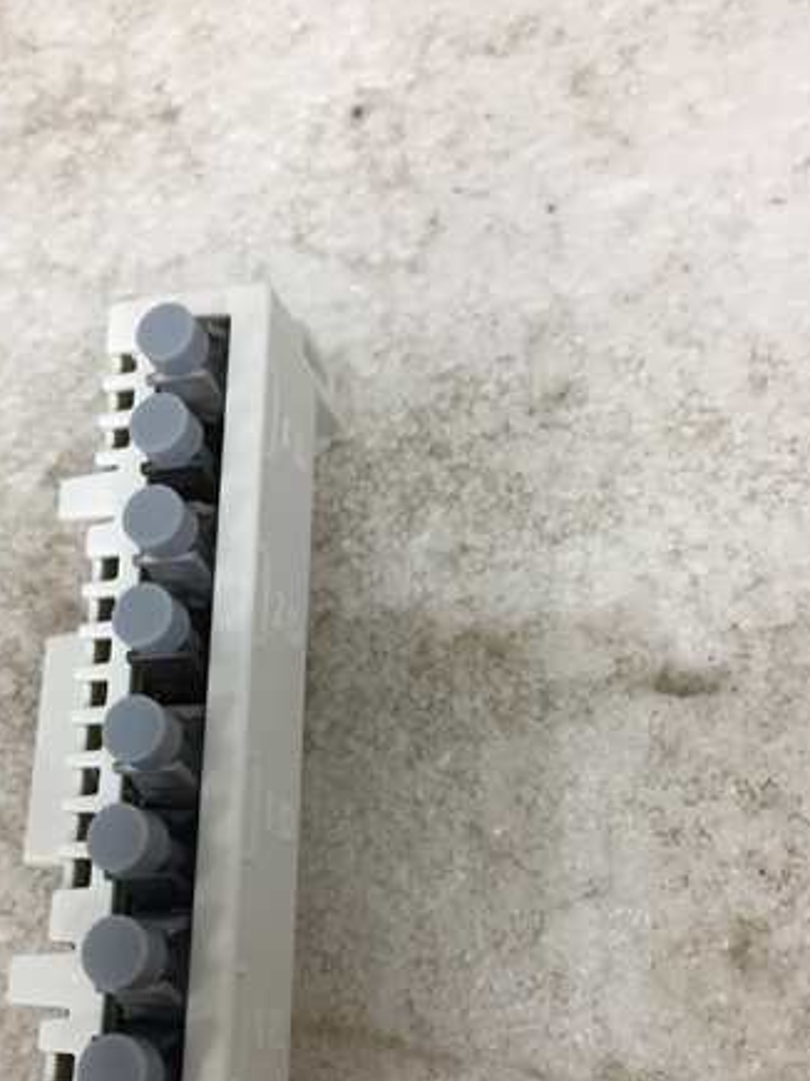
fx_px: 1249
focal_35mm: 40
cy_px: 681
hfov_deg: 35.7
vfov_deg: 46.4
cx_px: 293
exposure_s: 1/33
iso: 100
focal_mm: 4.15
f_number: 2.2
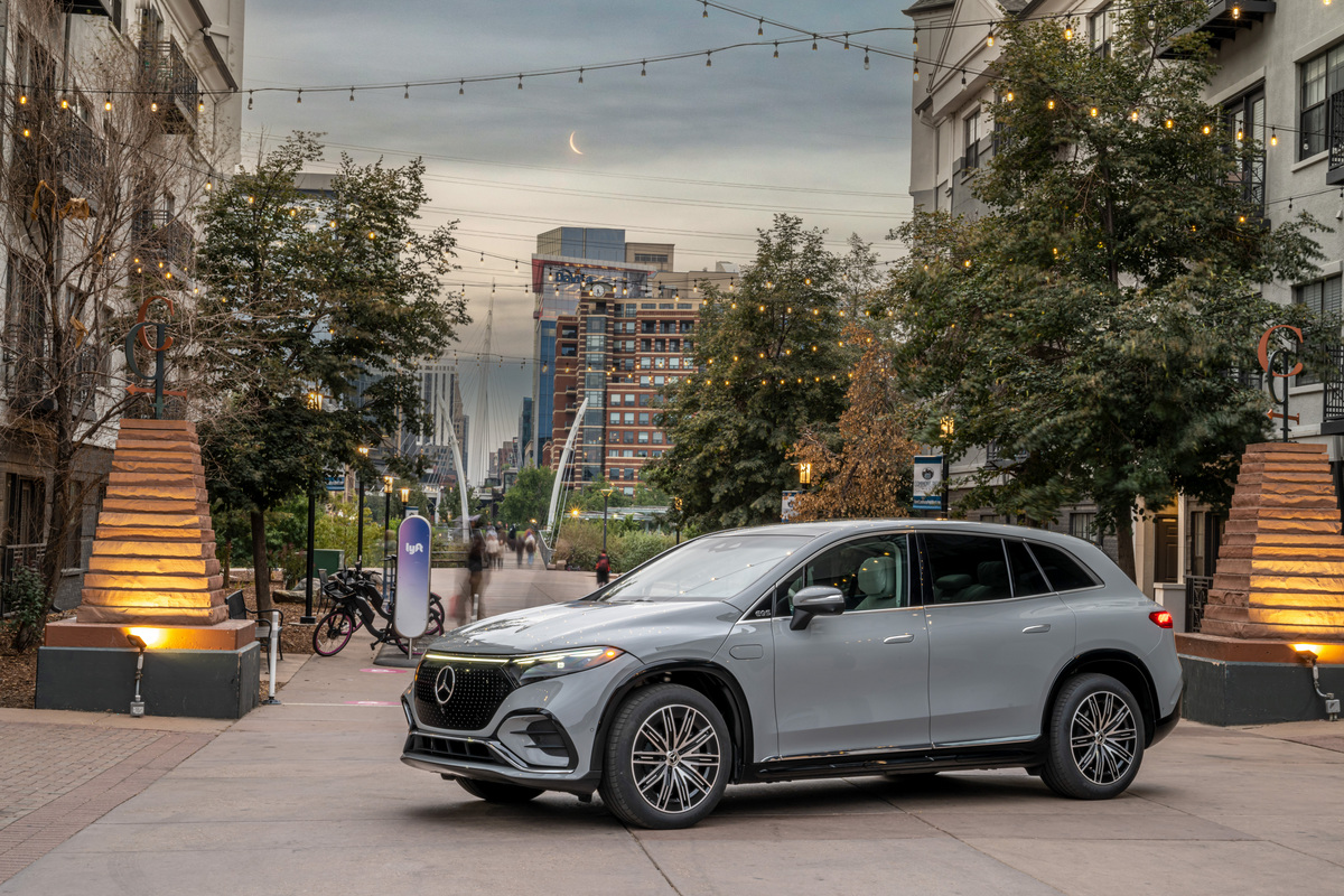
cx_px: 672
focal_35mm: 51
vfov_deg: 26.5
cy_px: 448
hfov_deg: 38.9
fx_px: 1904
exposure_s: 4
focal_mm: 51
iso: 100
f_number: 20
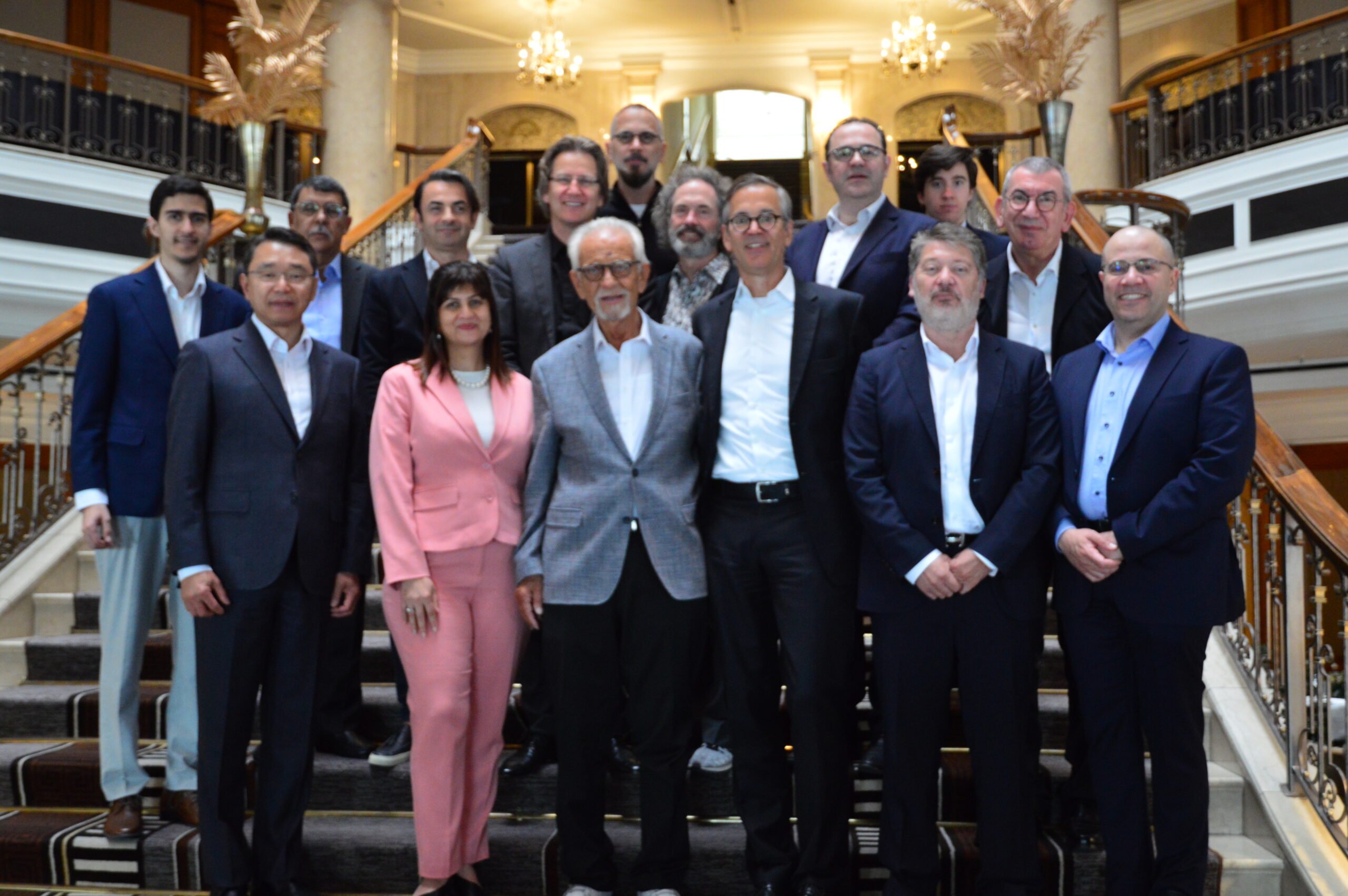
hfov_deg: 51.3
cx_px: 674
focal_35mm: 38
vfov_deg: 35.4
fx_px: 1403
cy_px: 448
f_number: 4
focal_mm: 25
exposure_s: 1/50
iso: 1600
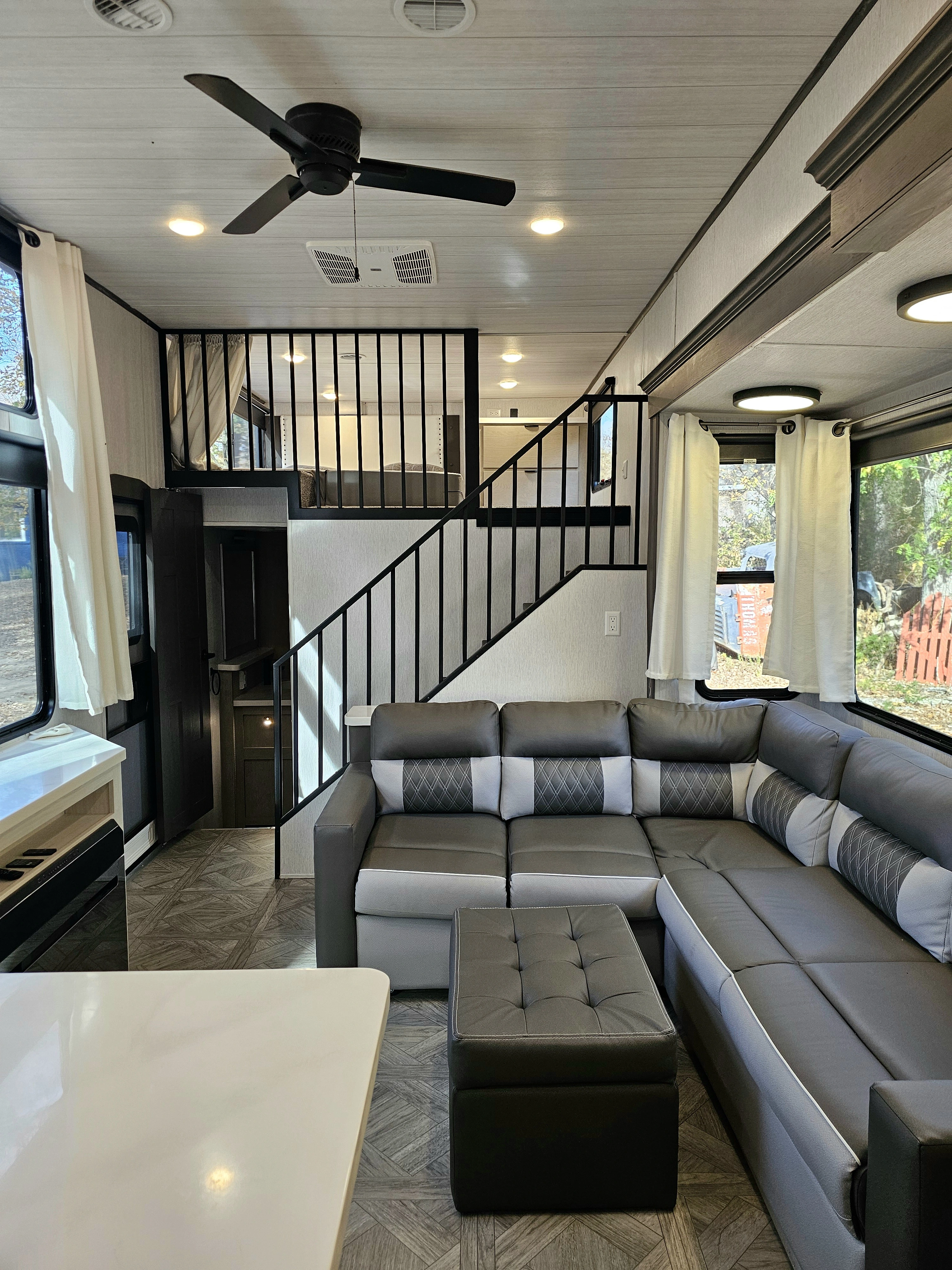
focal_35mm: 23
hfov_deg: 58.9
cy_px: 635
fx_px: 843
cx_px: 476
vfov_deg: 73.9
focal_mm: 6.3
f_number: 1.7
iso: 250
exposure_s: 1/120
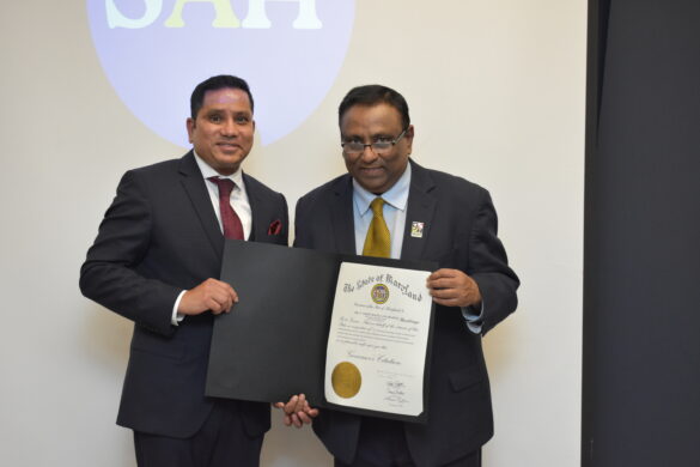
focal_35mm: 60
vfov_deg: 22.6
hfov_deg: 33.4
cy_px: 234
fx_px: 1167
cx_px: 350
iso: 2500
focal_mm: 40
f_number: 5
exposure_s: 1/200
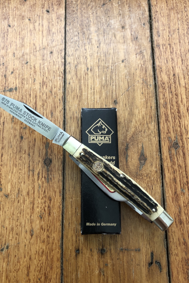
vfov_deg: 61.9
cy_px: 145
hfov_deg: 43.5
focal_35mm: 30
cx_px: 84
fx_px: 236
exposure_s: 1/30
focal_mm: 3.99
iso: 25
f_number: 1.8
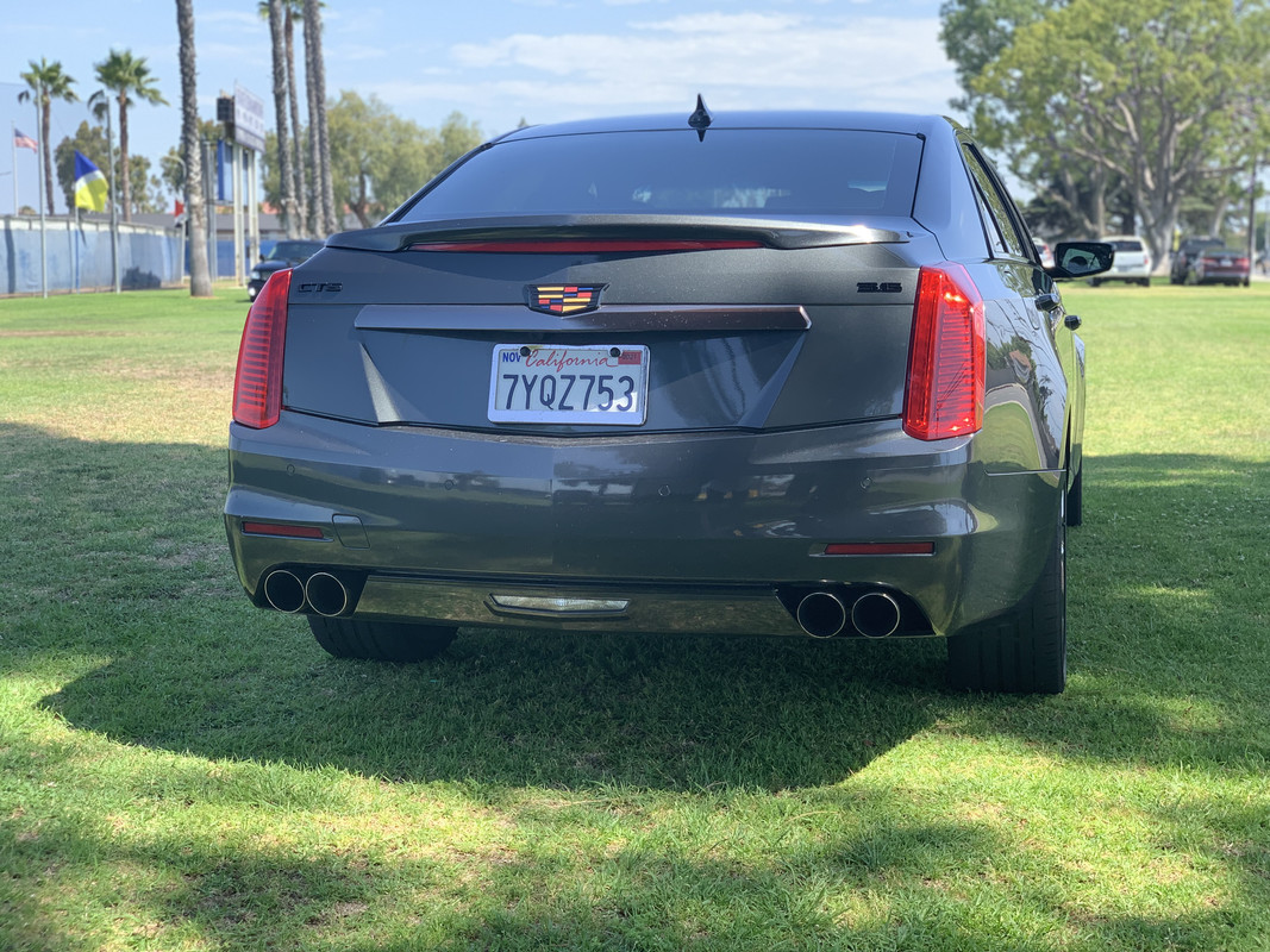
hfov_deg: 36.8
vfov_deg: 28.0
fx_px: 1908
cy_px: 476
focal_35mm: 52
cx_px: 635
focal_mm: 6
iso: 16
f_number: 2.4
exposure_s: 1/236
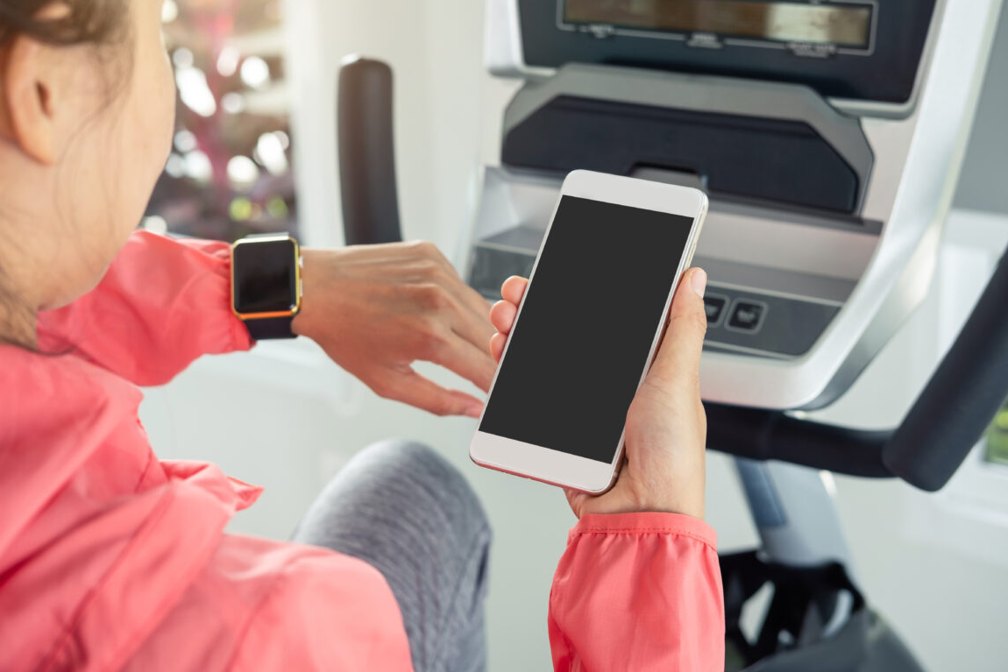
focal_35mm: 59
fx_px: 1652
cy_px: 317
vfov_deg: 23.0
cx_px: 479
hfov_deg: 33.9
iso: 200
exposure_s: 1/80
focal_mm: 35
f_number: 4
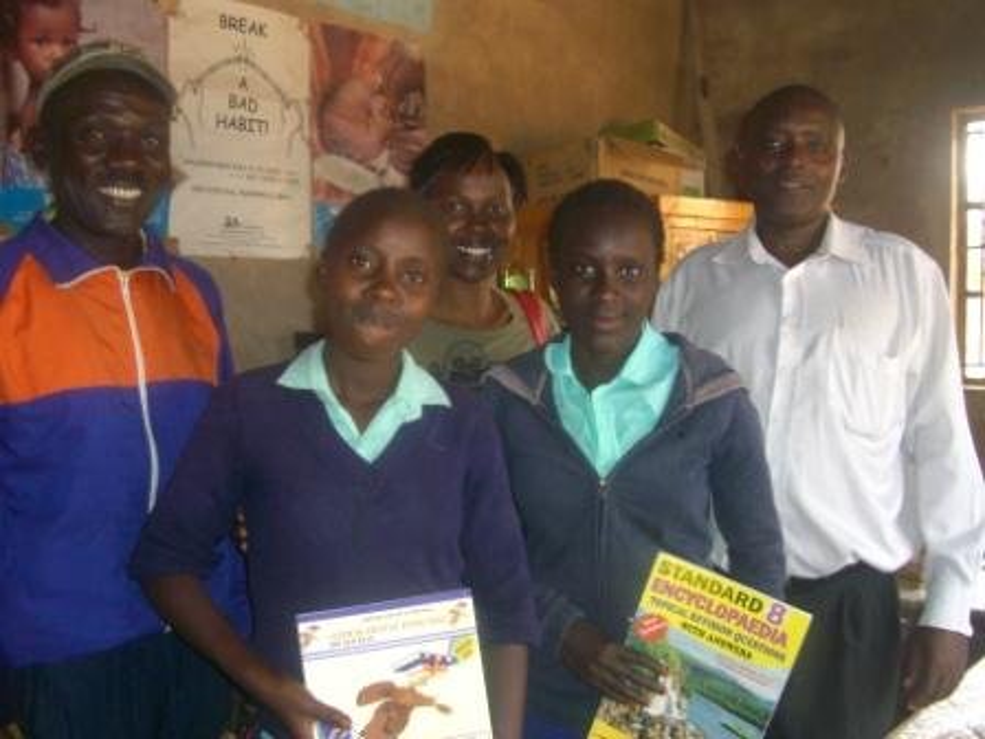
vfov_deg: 37.7
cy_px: 370
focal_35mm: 38
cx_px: 492
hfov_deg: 49.0
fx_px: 1081
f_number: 2.8
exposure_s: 1/60
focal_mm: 7.9
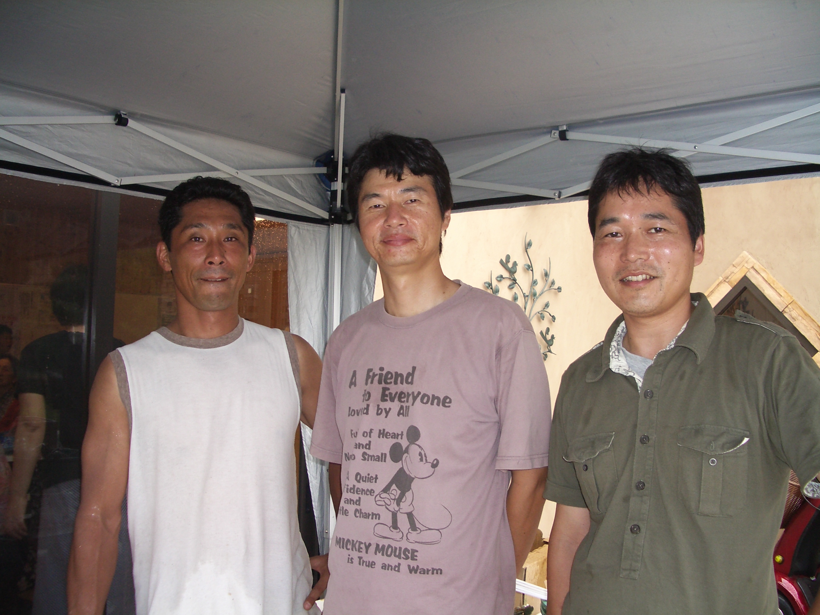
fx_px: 829
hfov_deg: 52.6
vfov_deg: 40.7
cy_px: 308
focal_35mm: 35
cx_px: 410
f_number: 2.6
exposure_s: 1/60
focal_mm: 5.8
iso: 100
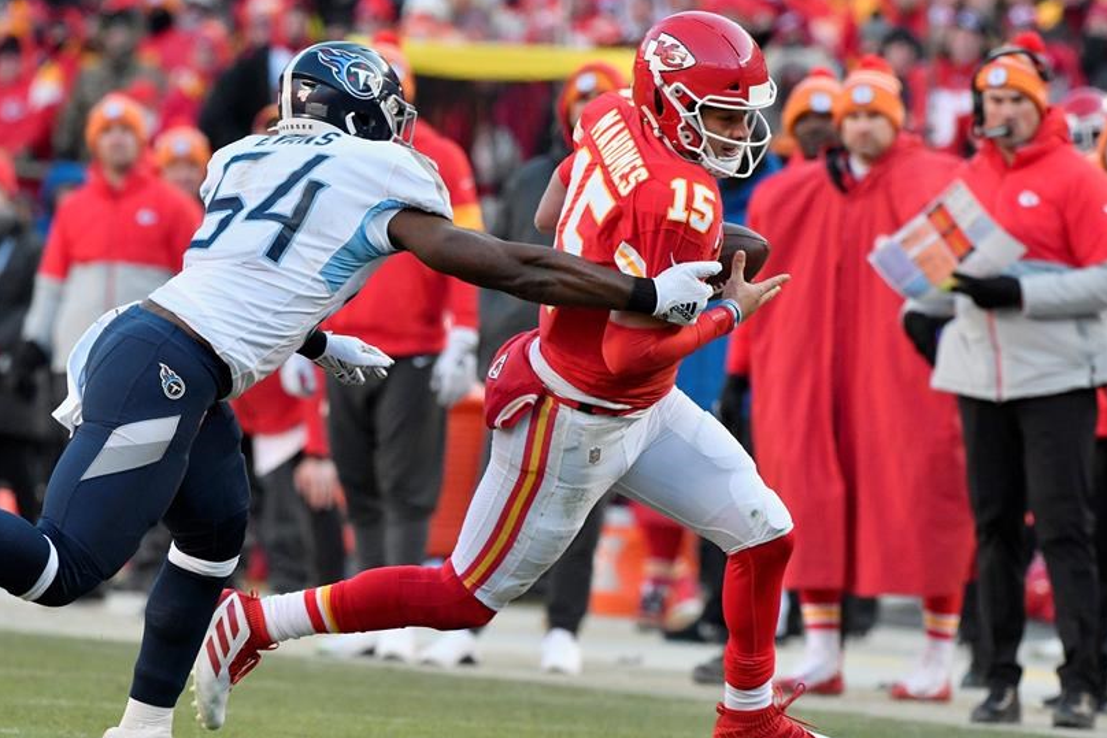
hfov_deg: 3.2
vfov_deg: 2.1
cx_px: 519
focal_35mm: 646
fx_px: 19867
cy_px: 351
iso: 1600
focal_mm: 340
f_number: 4
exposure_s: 1/2000
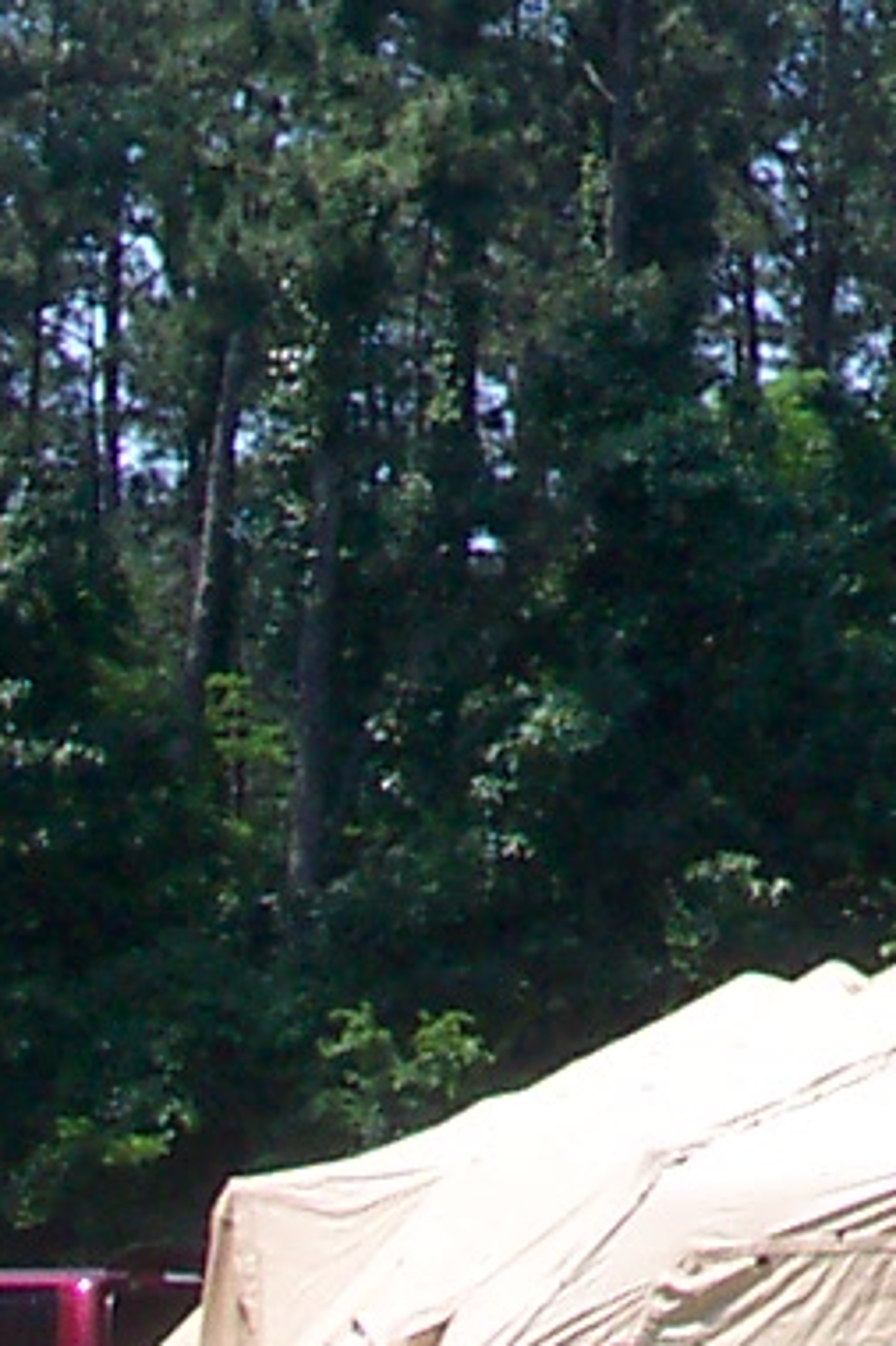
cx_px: 2114
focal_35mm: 180
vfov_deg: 10.9
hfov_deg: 7.2
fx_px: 6726
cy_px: -808
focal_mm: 8
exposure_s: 1/500
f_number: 4.8
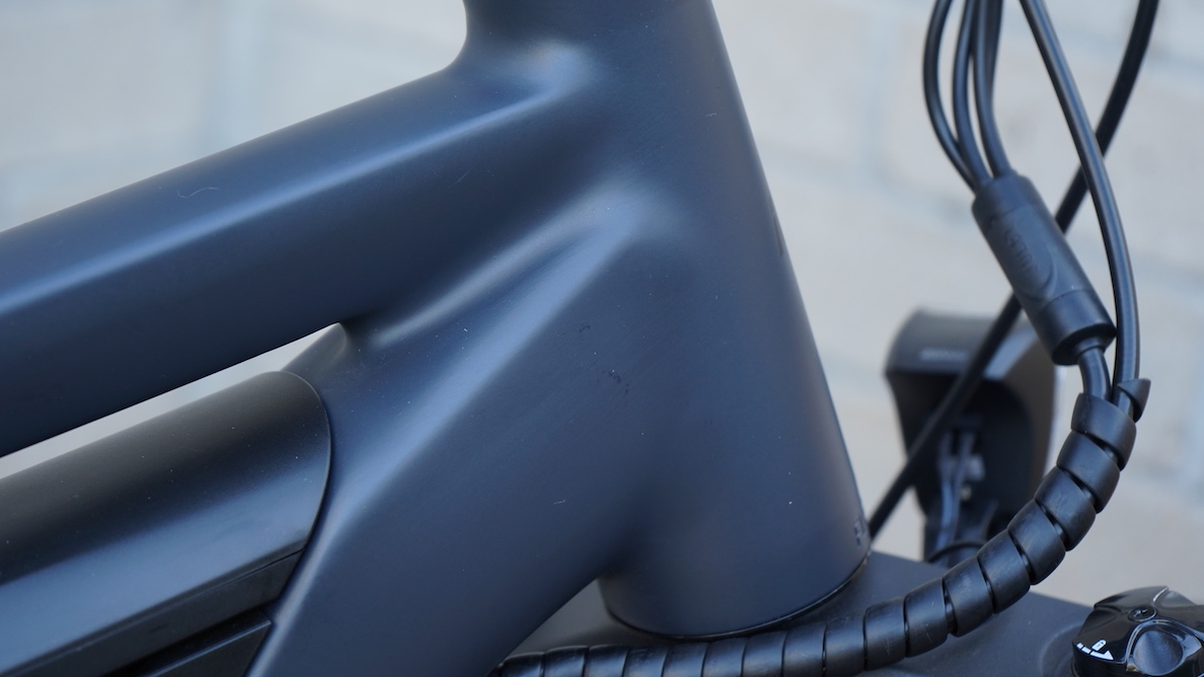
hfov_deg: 26.8
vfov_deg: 15.3
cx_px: 570
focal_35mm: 79
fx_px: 2522
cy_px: 283
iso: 640
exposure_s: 1/80
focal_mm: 70
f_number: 5.6
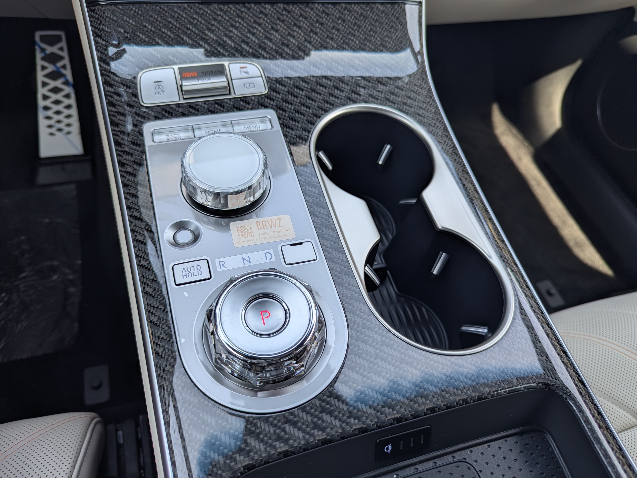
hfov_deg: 71.6
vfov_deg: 56.8
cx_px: 318
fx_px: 442
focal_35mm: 24
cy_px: 239
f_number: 1.85
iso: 56
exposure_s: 1/212
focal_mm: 6.81
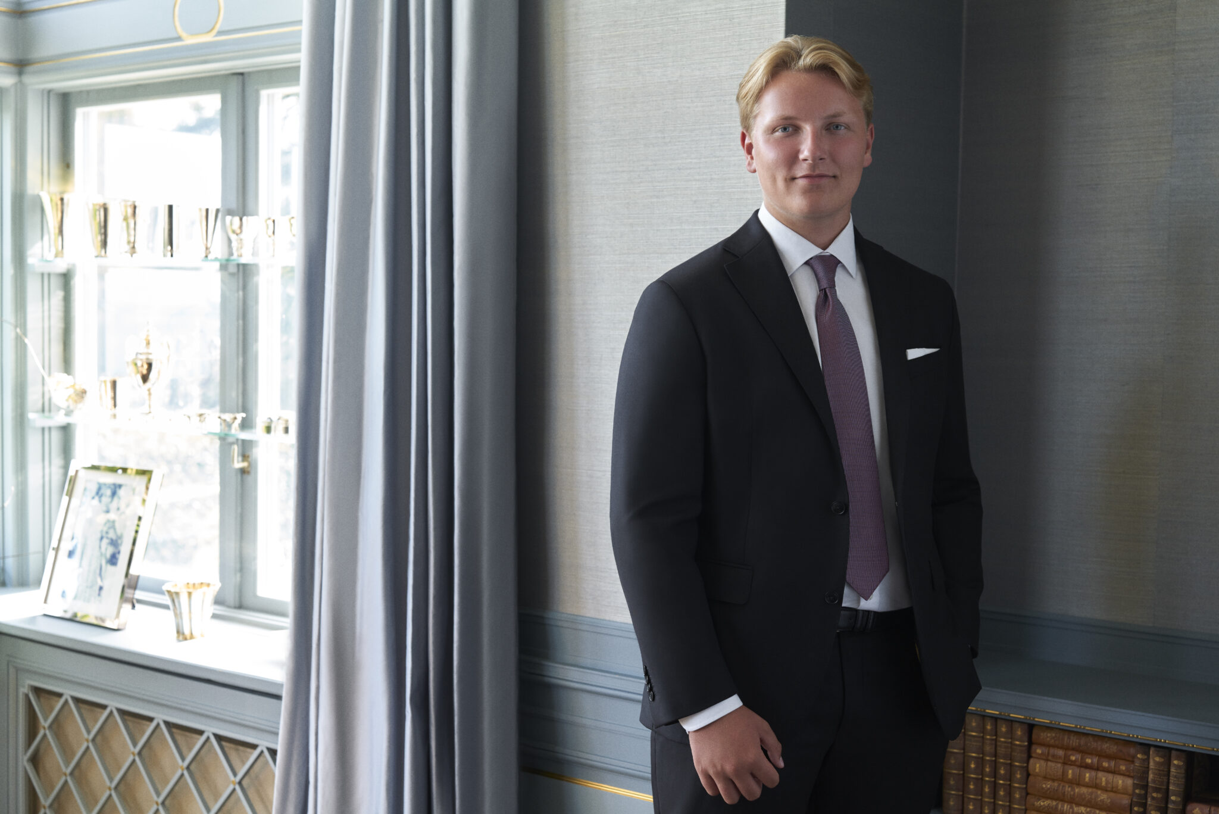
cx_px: 610
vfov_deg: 27.0
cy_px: 407
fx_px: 1694
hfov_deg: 39.6
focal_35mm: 50
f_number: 4
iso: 400
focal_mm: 50
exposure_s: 1/60
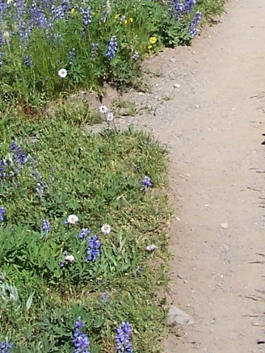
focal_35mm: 153
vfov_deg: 12.3
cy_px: -165
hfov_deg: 9.6
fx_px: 1561
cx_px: 332
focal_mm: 8
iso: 100
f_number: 4
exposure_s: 1/750
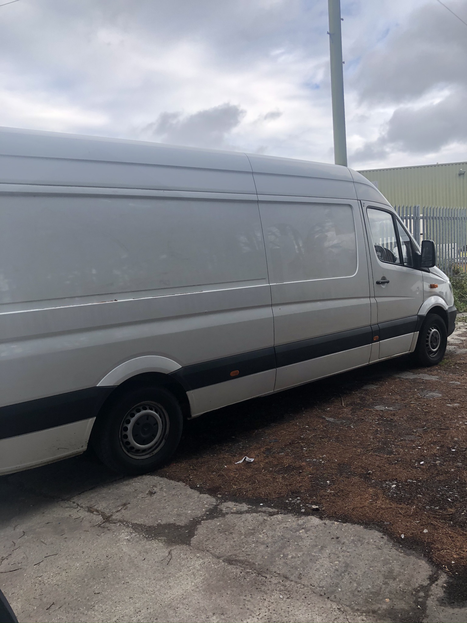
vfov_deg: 63.4
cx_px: 234
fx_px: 504
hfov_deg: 49.7
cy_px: 312
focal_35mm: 28
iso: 20
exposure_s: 1/436
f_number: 1.8
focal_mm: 4
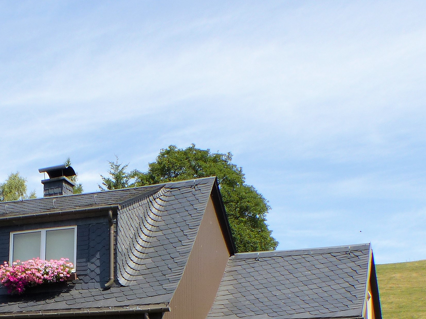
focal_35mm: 70
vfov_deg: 20.2
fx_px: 862
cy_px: 342
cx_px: 66
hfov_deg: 27.1
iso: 100
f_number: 4
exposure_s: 1/640
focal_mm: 5.2
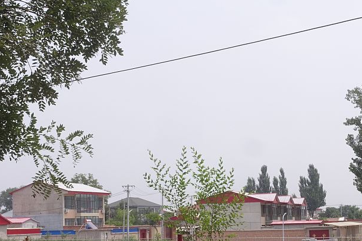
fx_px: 694
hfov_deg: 29.2
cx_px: 192
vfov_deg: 19.6
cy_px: 187
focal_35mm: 69
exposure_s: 1/250
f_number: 11
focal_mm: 12.81
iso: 250
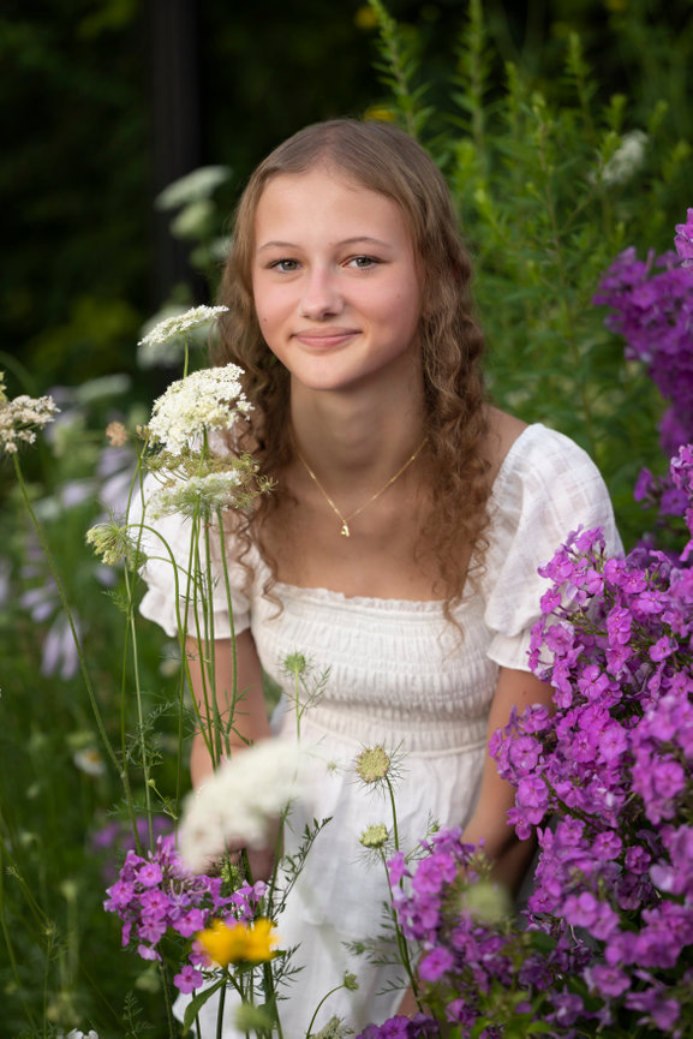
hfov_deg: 14.6
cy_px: 520
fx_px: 2713
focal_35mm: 94
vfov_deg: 21.7
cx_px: 346
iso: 100
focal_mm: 94
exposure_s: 1/200
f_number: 2.8
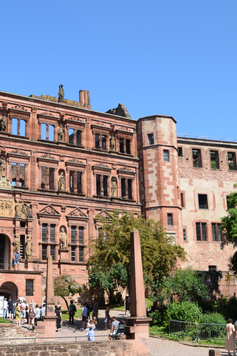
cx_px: 55
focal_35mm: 48
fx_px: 474
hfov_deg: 27.6
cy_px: 177
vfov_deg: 41.1
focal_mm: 20
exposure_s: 1/400
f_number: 10
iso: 200
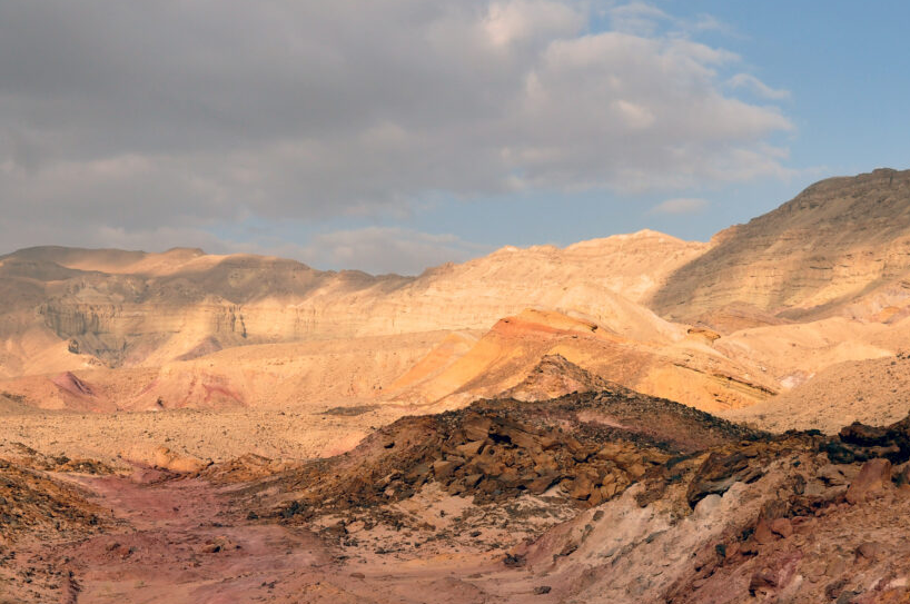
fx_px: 1565
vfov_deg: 21.6
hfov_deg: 32.4
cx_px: 463
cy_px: 463
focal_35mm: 62
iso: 200
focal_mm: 22
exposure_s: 1/320
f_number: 9
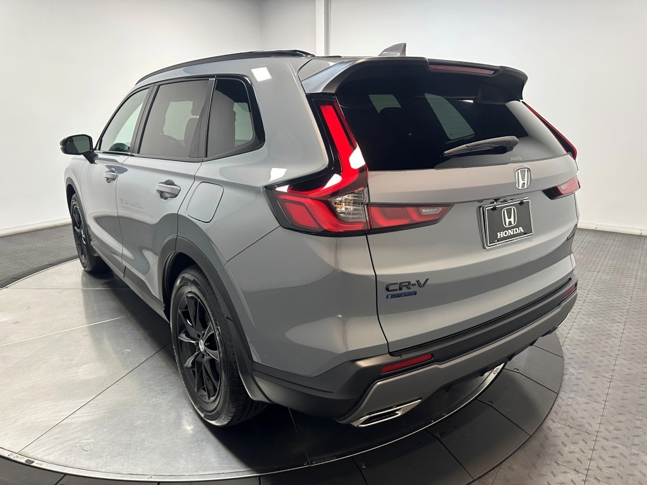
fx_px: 449
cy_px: 242
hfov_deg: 71.6
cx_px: 324
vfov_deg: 56.8
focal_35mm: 24
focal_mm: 6.86
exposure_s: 1/60
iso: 500
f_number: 1.78
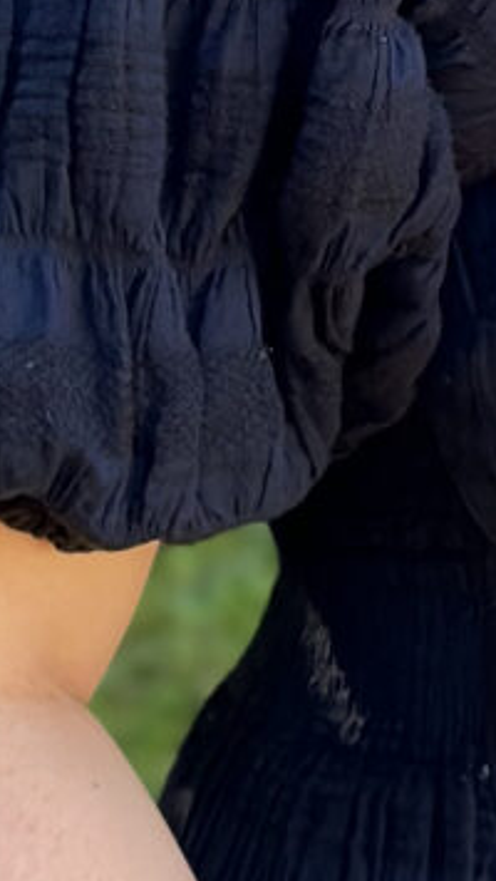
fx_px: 5278
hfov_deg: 5.3
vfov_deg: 9.1
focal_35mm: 226
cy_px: -705
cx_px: 1002
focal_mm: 6.86
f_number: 1.78
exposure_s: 1/274
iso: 80
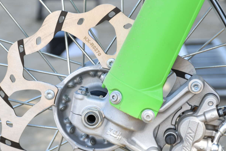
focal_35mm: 157
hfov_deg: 13.1
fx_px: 986
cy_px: 123
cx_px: 115
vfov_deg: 8.7
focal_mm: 62
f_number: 5
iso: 100
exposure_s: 1/125
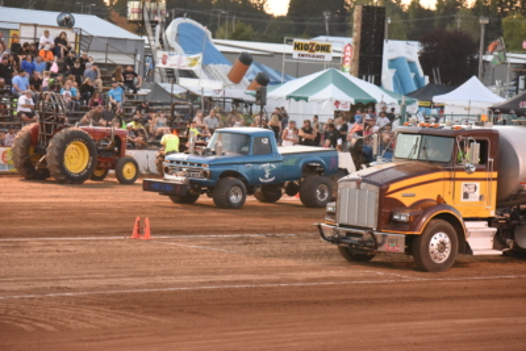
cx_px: 263
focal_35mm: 175
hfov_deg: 11.7
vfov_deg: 7.9
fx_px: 2558
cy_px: 176
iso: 7200
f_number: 5.6
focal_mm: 175
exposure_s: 1/400
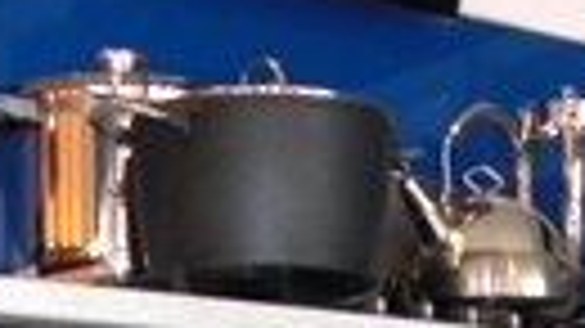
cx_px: 536
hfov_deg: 15.3
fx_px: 2155
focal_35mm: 139
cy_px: 640
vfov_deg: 8.3
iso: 200
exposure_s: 1/30
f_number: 2.8
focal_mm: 6.3
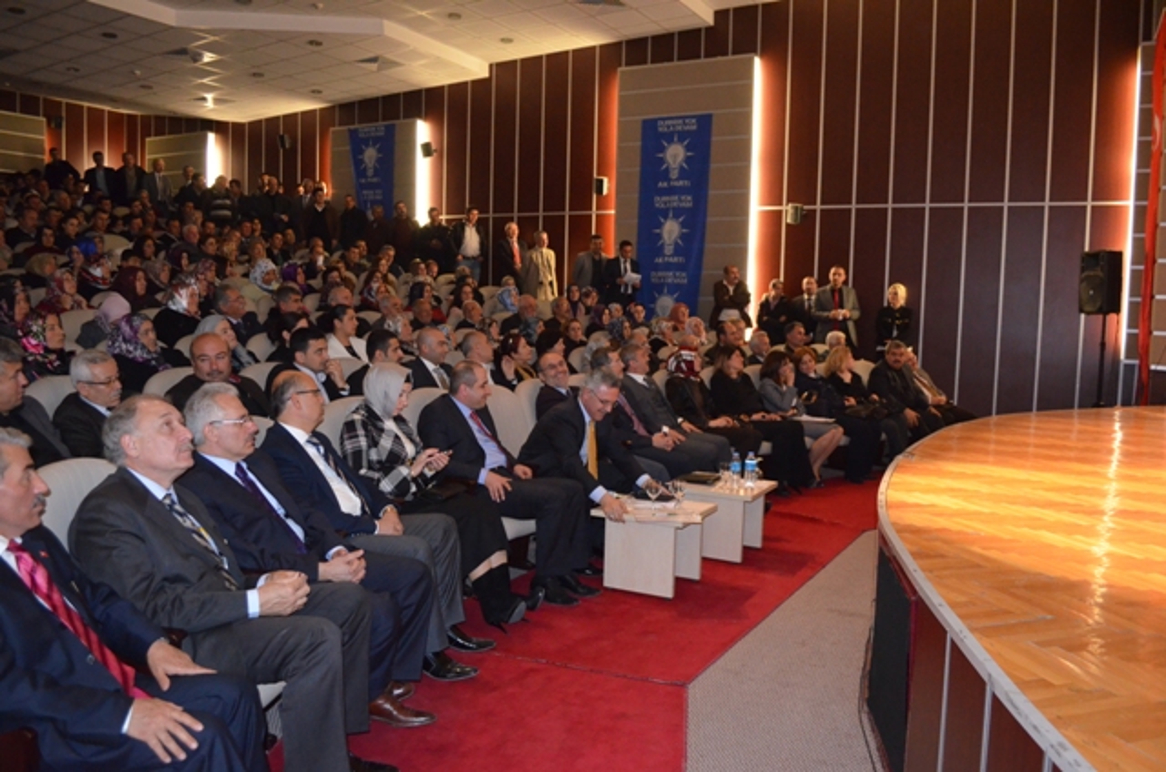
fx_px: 873
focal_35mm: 27
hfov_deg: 67.5
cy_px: 386
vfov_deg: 47.7
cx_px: 583
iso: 3200
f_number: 3.5
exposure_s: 1/60
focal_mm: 18
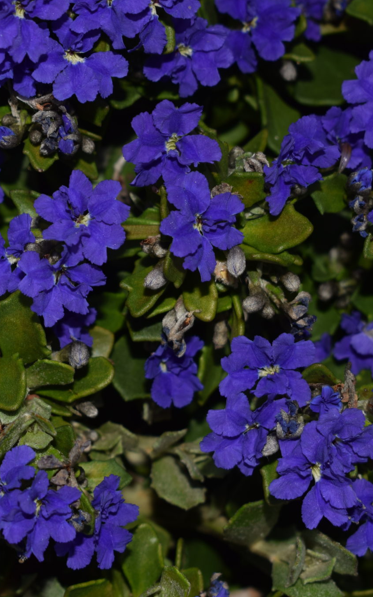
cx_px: 71
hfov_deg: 10.3
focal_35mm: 127
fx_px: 2061
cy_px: 299
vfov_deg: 16.5
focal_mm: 55
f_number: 8
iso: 100
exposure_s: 1/60
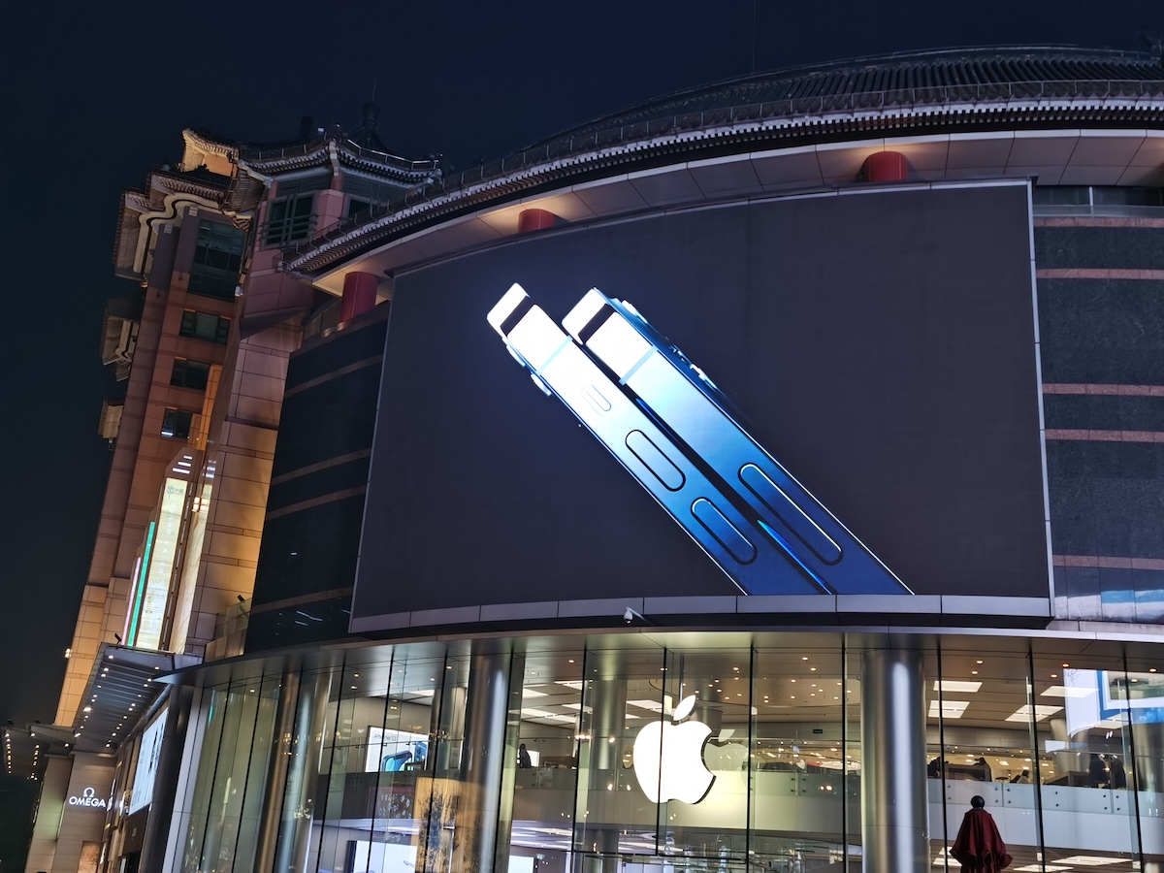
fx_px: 1345
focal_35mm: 40
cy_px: 436
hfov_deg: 46.8
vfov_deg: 36.0
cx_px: 582
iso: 50
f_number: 1.6
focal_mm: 5.56
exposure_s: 1/131
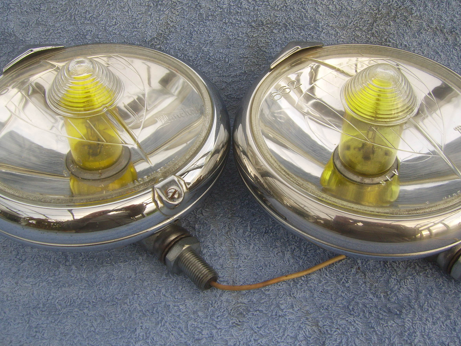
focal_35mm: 42
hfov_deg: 44.8
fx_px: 559
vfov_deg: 34.3
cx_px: 239
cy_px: 159
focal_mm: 7.8
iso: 50
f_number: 4.5
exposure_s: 1/80
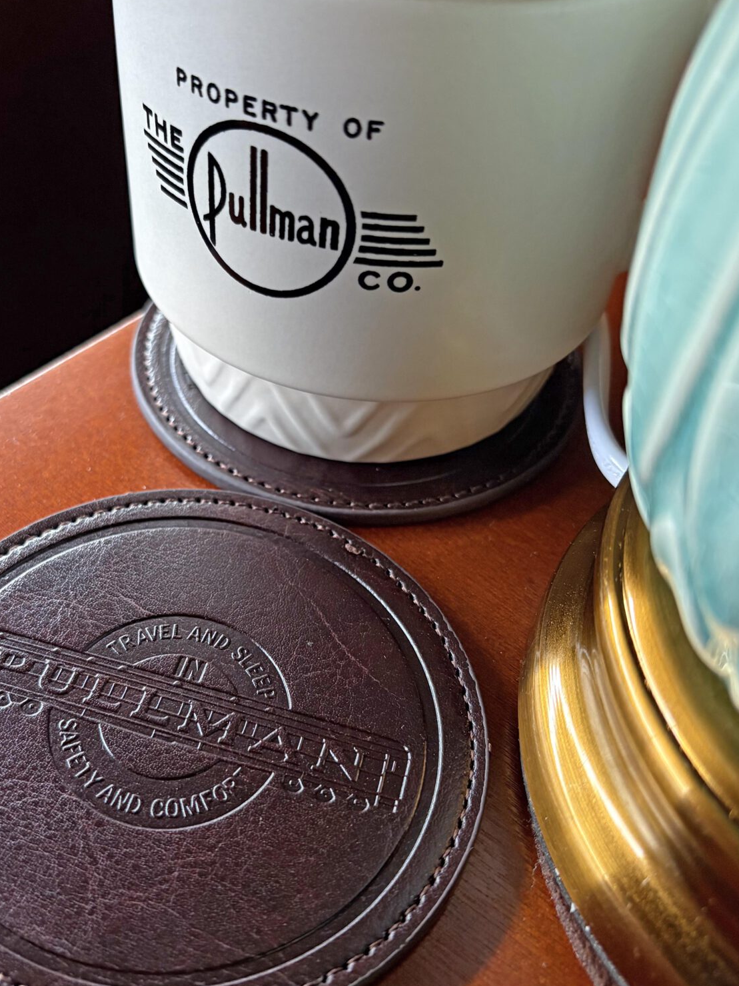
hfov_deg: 39.2
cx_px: 253
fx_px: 1025
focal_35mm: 36
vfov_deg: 51.3
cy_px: 472
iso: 250
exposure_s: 1/60
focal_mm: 5.96
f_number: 1.6
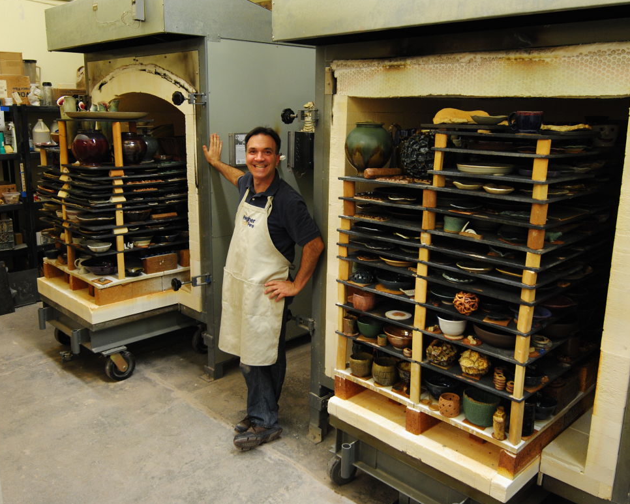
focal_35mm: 31
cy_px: 248
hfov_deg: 57.2
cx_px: 305
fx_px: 578
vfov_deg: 47.1
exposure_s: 1/20
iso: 400
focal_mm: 18
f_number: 4
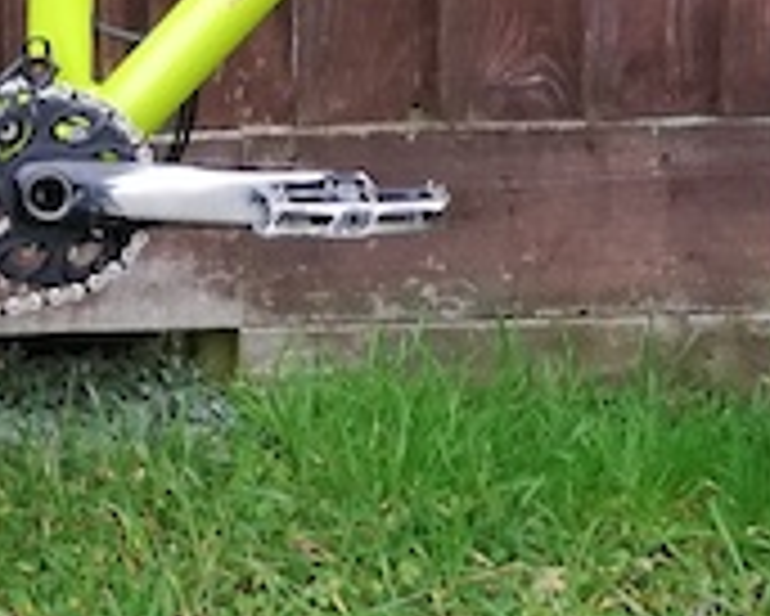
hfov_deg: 12.8
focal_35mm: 151
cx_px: 306
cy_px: 9
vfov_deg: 10.2
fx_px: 3443
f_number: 2.2
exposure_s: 1/50
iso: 100
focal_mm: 3.81
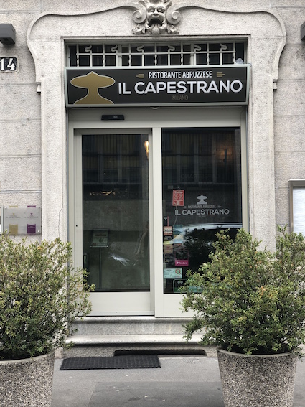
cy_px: 200
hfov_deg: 26.5
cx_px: 146
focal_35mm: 55
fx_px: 646
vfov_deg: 34.9
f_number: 2.4
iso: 16
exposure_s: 1/60
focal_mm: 6
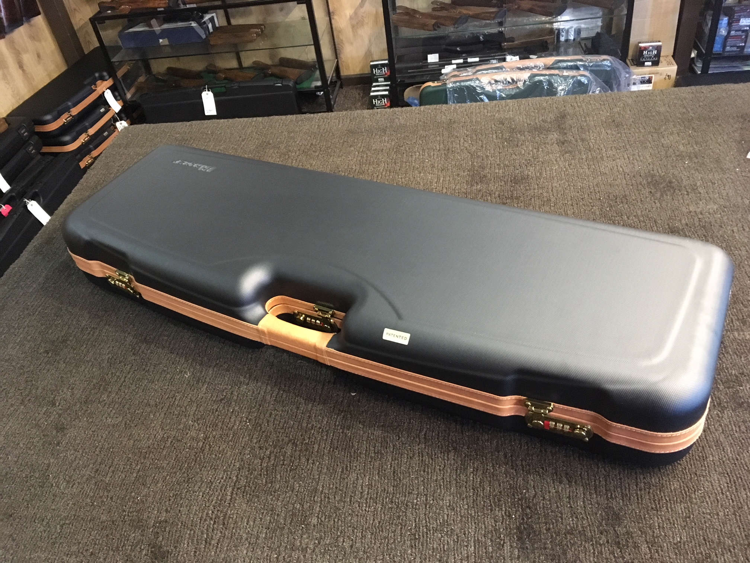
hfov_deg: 61.7
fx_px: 628
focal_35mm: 29
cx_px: 375
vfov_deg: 48.2
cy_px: 282
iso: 320
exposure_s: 1/17
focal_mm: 4.15
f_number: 2.2
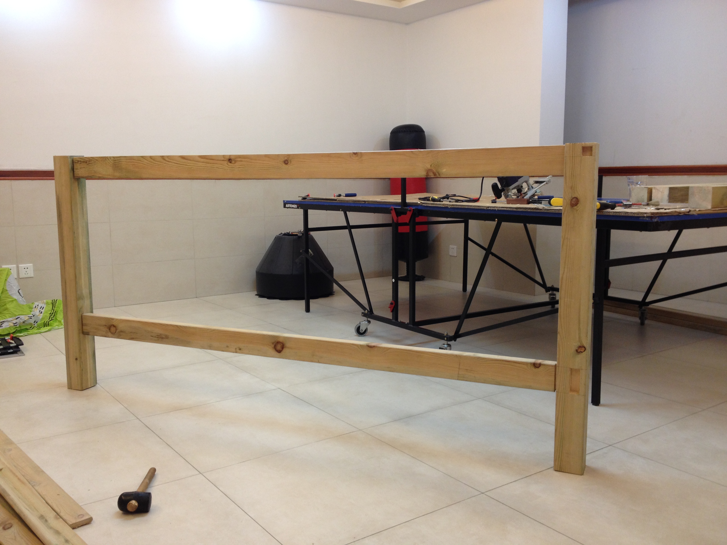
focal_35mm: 35
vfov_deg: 40.7
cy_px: 272
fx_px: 735
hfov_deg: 52.6
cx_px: 364
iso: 80
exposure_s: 1/20
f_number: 2.4
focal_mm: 4.28
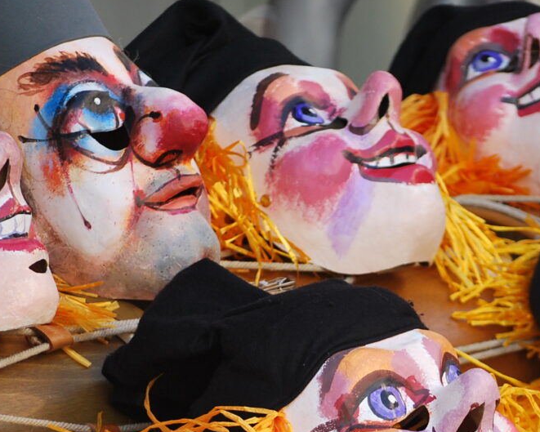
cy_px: 421
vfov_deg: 5.5
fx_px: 4476
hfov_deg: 6.9
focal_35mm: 280
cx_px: 447
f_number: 4.5
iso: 200
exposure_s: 1/160
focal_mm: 82
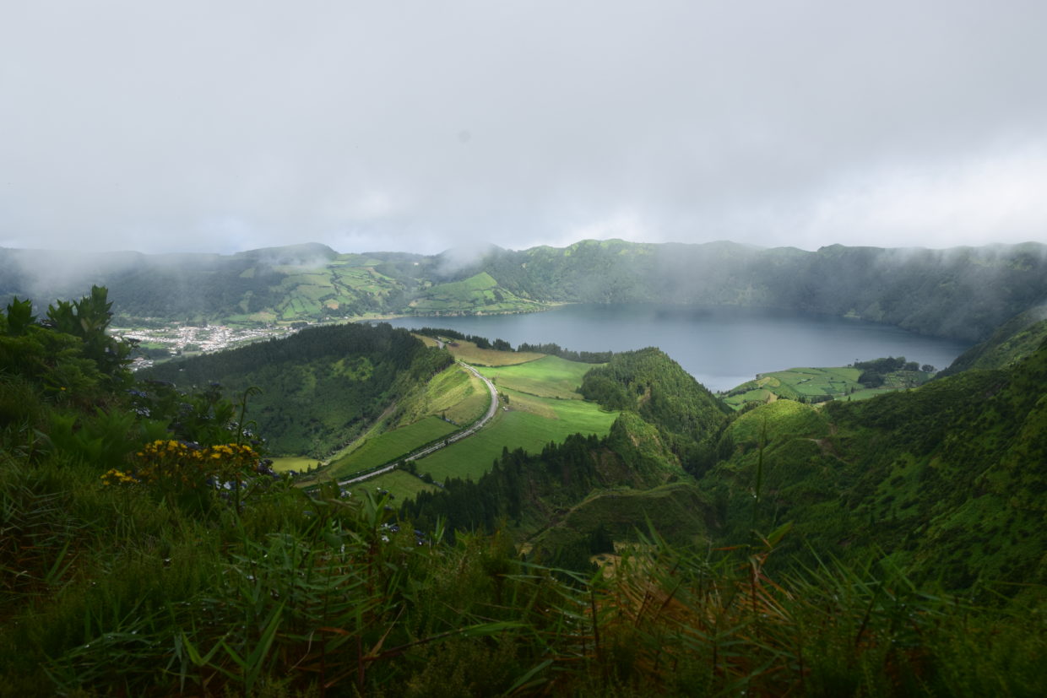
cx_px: 524
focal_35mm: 36
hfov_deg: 53.1
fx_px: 1047
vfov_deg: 36.9
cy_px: 349
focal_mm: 24
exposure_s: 1/400
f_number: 11
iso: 400
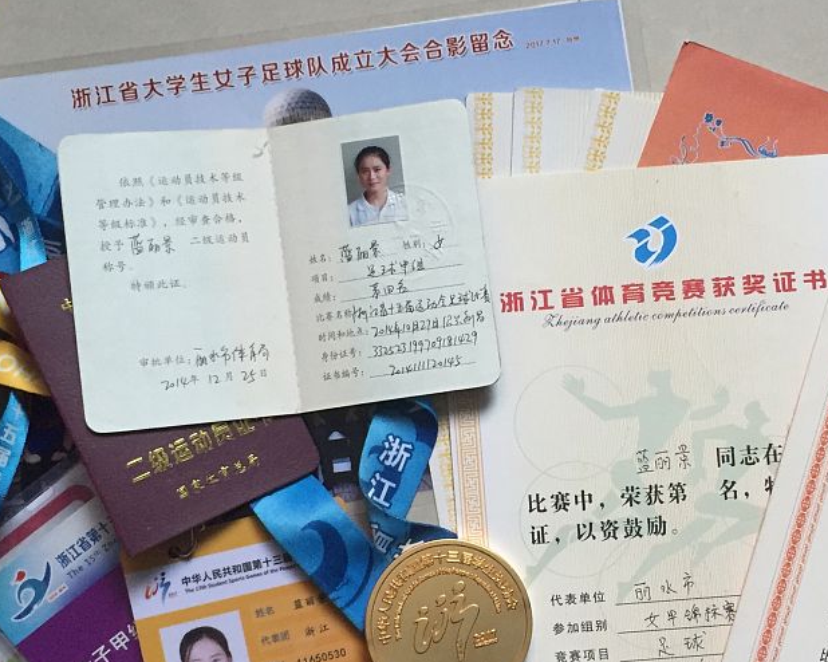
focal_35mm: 55
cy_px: 374
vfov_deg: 27.6
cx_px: 512
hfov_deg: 34.0
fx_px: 1347
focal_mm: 4.15
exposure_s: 1/33
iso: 80
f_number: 2.2
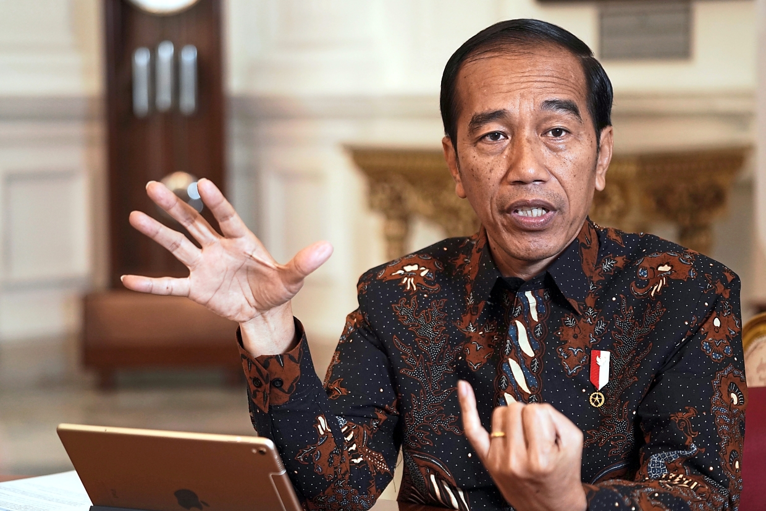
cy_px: 256
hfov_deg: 21.2
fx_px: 2042
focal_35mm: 96
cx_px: 383
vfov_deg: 14.2
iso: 1000
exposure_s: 1/125
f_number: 4
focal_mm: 96
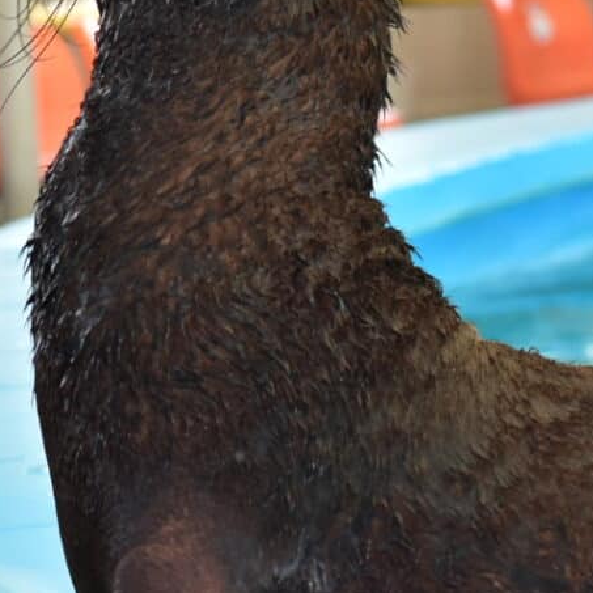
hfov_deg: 8.0
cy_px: 77
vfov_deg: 8.1
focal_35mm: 216
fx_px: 4186
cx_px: -68
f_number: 4
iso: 800
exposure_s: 1/200
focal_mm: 50
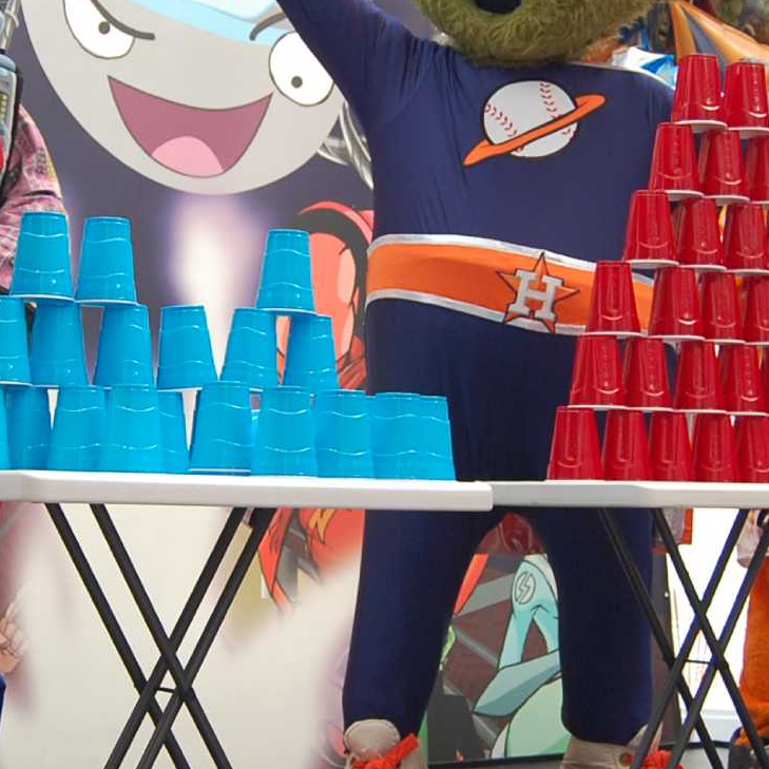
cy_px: 349
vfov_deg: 21.1
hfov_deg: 21.0
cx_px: 293
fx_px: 2066
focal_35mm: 82
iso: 400
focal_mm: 23
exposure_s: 1/80
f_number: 4.5
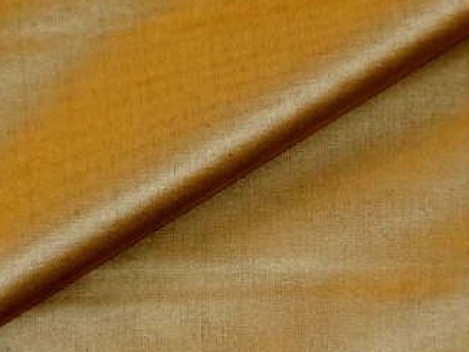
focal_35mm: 200
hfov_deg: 9.9
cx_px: 190
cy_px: 210
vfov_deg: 7.4
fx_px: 2712
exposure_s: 1/60
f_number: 5.4
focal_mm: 18.3
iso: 800
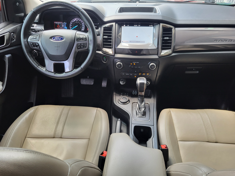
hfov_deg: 67.3
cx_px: 118
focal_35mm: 26
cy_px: 88
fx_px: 177
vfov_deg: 53.1
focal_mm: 5.4
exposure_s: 1/120
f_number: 1.8
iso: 100
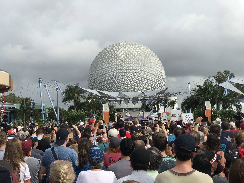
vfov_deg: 25.7
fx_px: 402
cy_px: 92
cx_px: 122
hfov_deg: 33.8
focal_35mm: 57
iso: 20
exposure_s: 1/1473
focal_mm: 6.6
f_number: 2.8
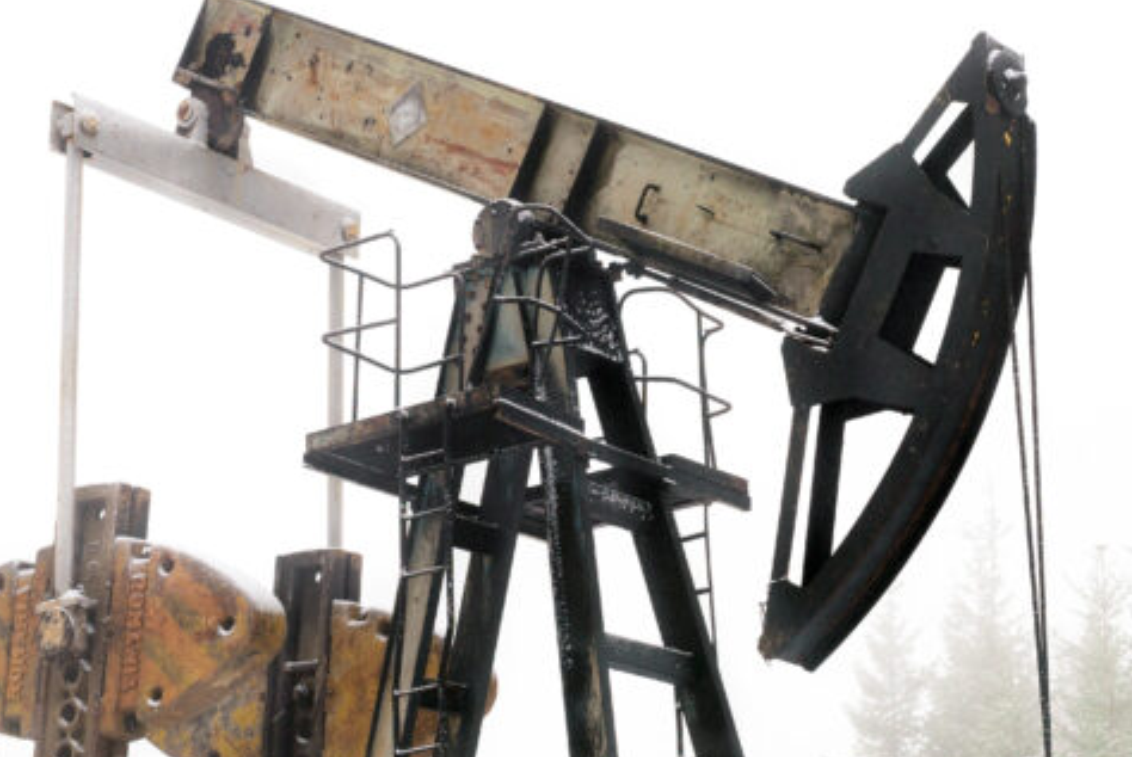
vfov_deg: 12.7
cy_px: 554
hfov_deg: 18.7
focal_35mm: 108
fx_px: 3399
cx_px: 905
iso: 200
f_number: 8
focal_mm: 50
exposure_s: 1/160
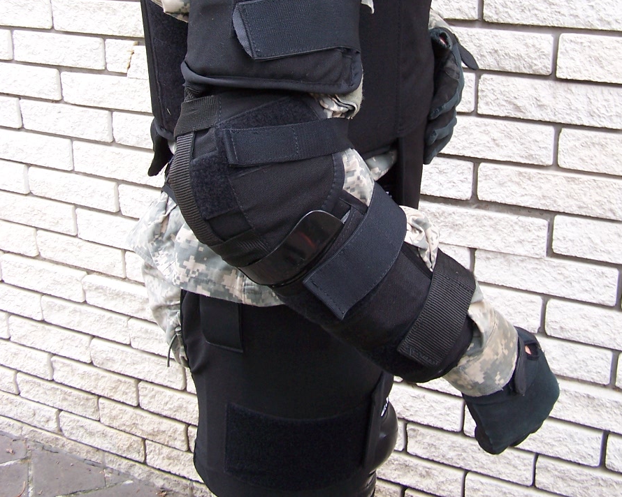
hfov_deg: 37.3
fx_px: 920
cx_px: 312
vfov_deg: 29.8
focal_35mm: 50
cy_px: 123
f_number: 2.8
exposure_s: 1/30
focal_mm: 6.3
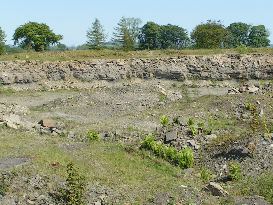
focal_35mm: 90
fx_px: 710
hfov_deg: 21.7
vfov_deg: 16.4
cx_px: 163
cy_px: 78
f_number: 5
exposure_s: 1/400
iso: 50
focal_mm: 9.7
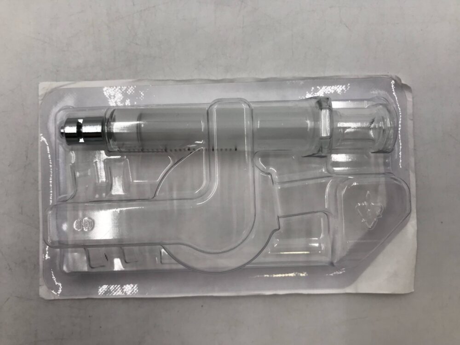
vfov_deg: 49.7
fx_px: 372
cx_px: 230
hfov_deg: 63.4
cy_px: 172
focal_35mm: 28
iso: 25
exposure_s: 1/120
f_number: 1.8
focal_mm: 3.99
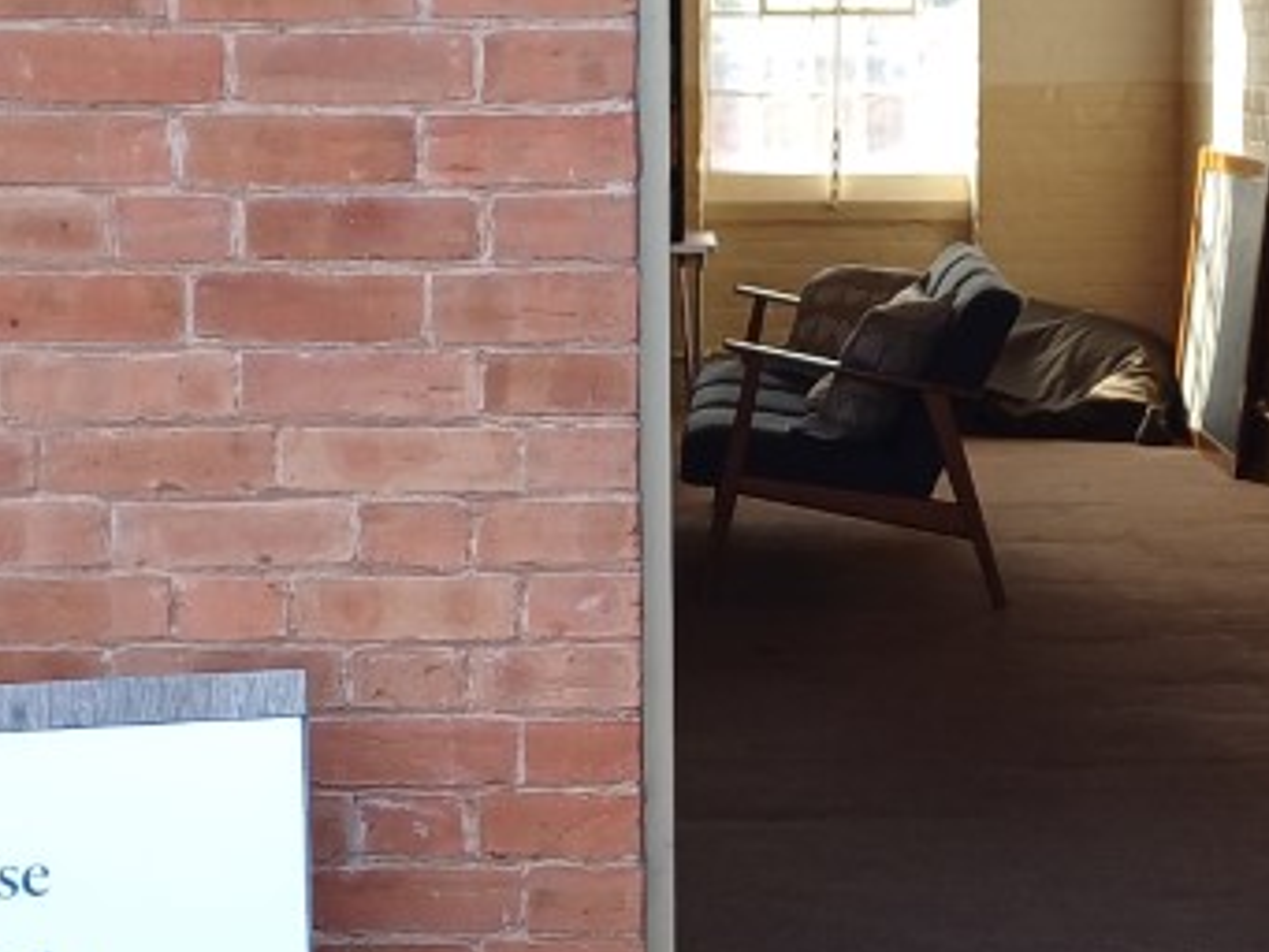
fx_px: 3227
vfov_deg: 16.7
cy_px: 707
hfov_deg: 22.2
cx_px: 677
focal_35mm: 88
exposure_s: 1/100
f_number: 1.8
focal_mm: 4.65
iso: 50
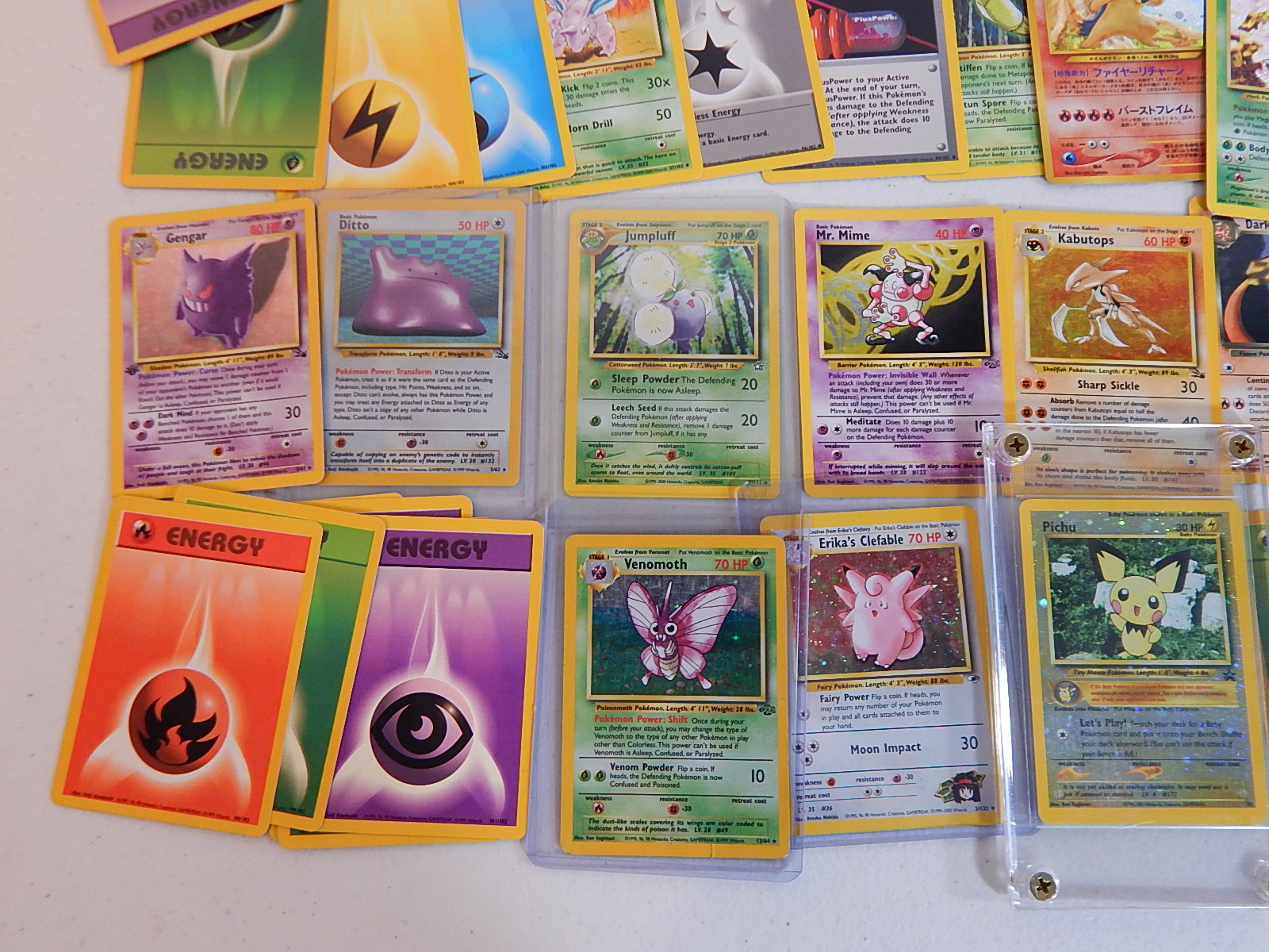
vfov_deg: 54.9
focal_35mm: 25
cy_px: 476
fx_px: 916
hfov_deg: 69.4
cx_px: 634
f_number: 3.1
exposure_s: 1/30
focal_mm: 4.5
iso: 200
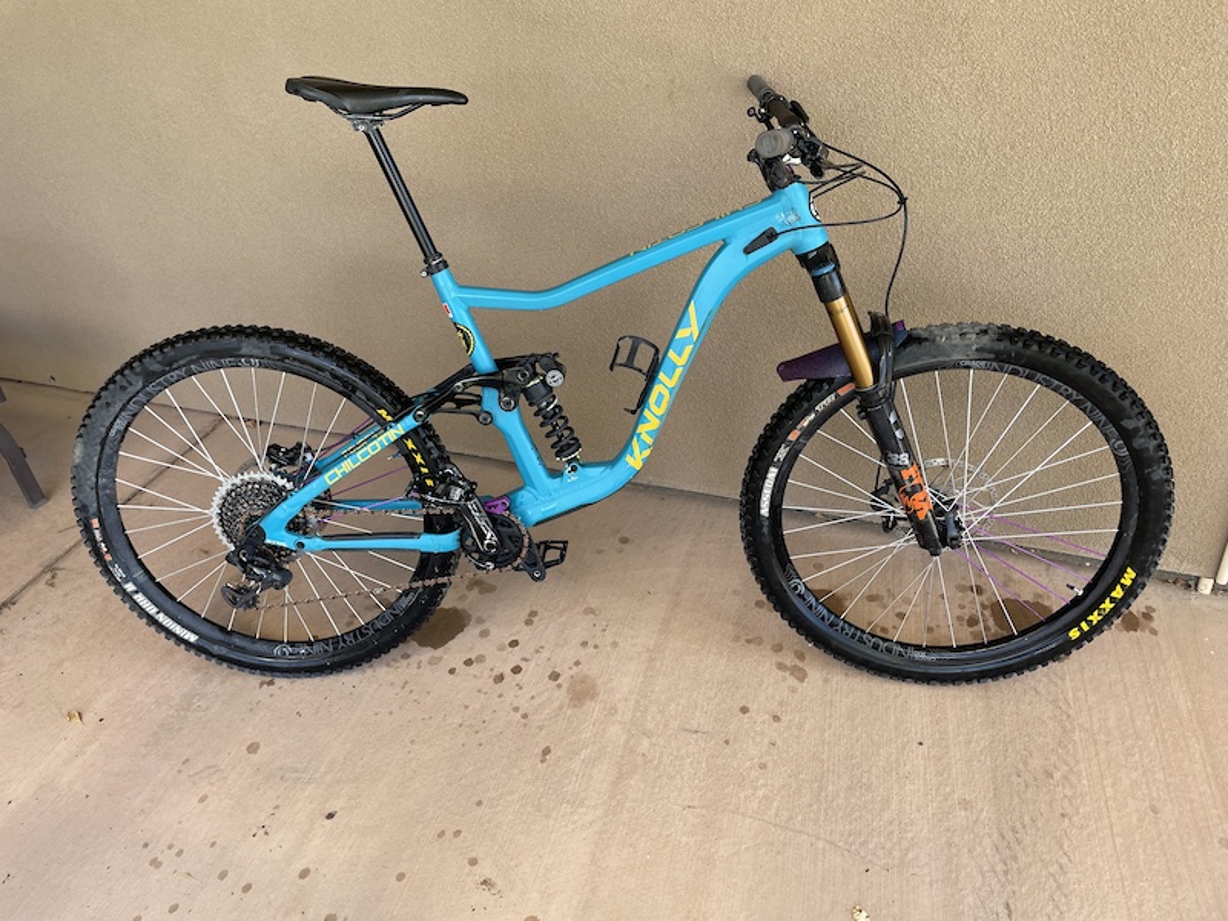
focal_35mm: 26
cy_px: 460
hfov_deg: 67.3
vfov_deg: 53.1
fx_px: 922
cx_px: 614
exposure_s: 1/121
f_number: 1.6
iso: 32
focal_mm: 4.2
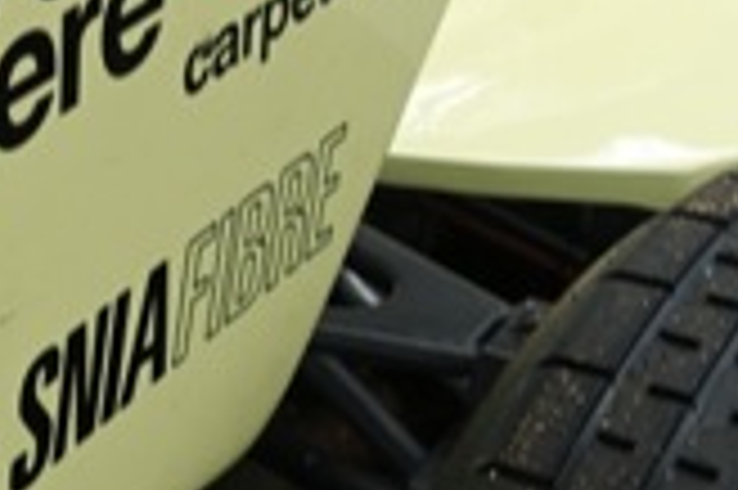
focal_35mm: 146
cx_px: 112
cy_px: 72
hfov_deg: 14.0
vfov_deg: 9.3
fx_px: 2990
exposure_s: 1/60
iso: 125
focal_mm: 8.8
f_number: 2.8
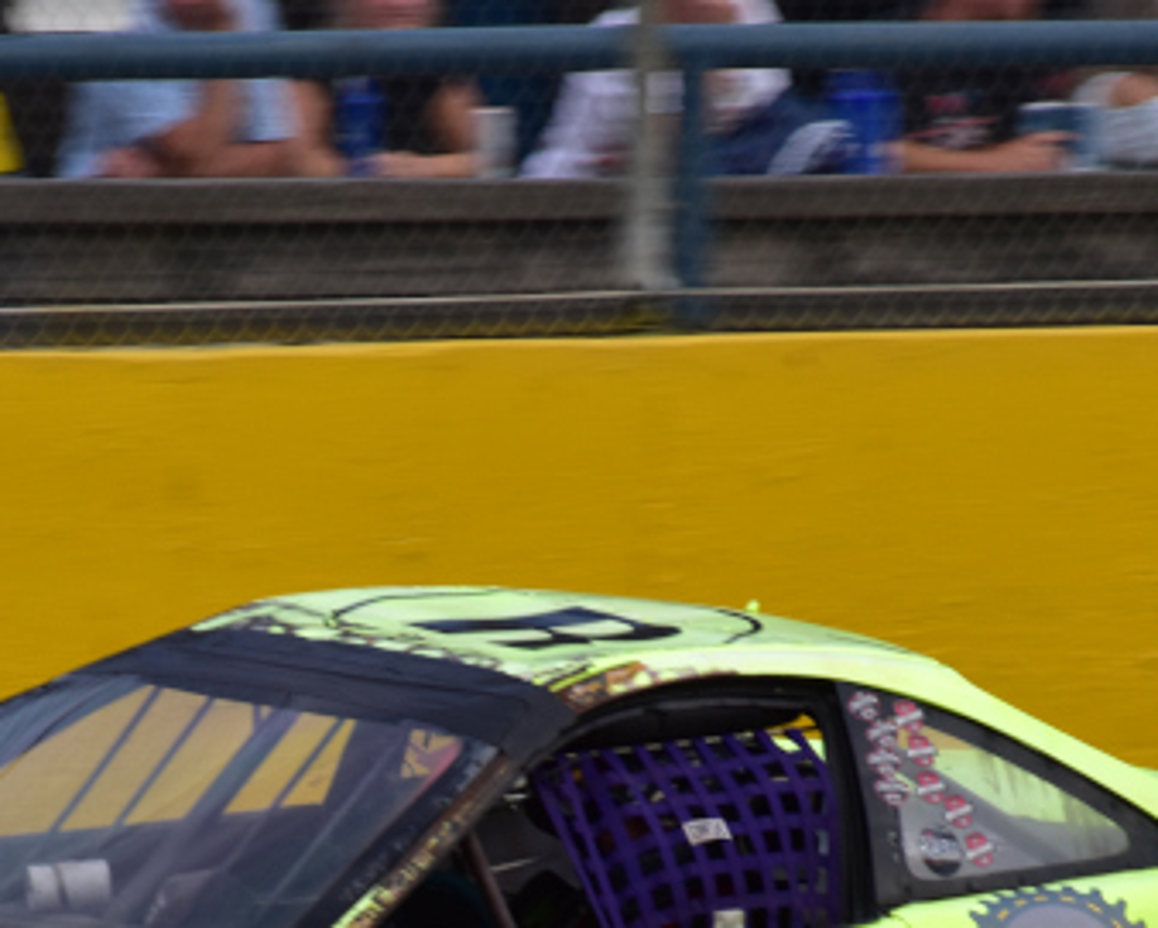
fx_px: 23675
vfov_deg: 2.2
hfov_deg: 2.8
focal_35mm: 690
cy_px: 961
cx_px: 278
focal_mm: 195
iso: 400
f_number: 10
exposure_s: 1/400
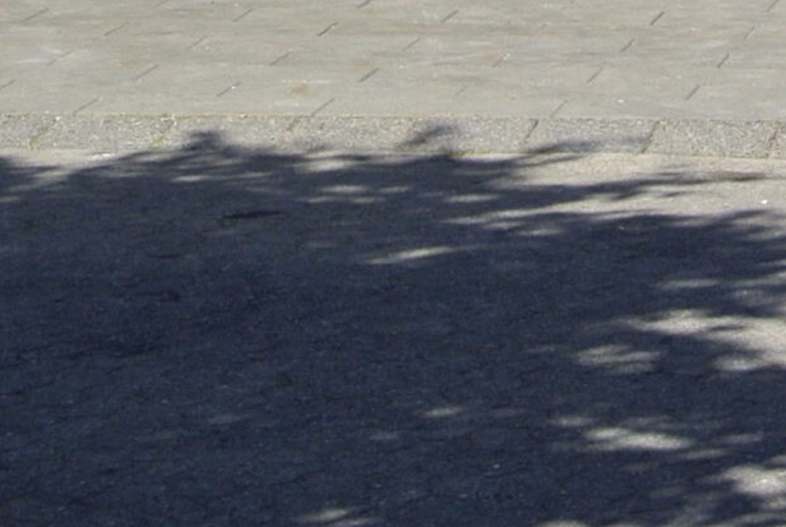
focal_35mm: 216
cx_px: 1151
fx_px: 4724
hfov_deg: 9.3
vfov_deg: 6.2
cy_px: -533
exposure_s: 1/1250
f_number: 6.3
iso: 400
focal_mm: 19.6
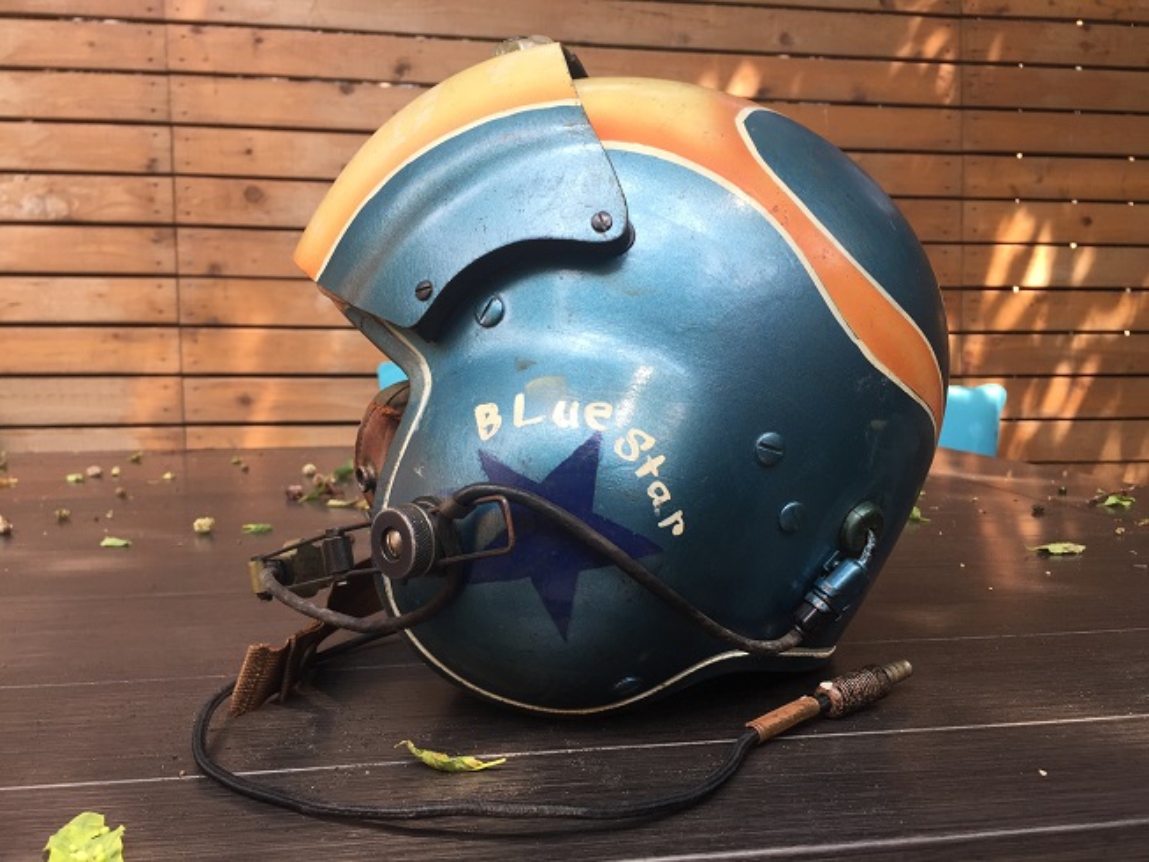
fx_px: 963
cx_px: 574
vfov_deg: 48.2
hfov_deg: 61.7
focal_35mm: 29
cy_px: 431
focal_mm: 4.15
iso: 32
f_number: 2.2
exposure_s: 1/120
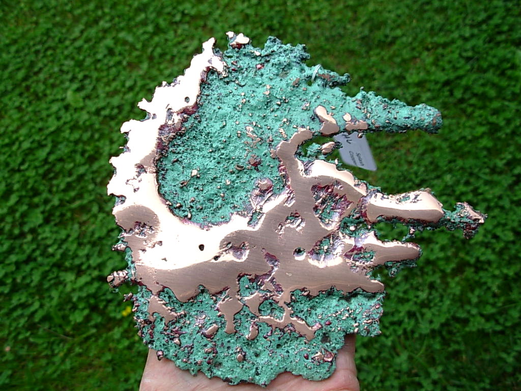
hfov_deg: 49.0
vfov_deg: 37.7
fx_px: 572
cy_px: 196
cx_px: 260
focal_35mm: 38
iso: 50
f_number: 2.9
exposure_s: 1/157
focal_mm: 6.3
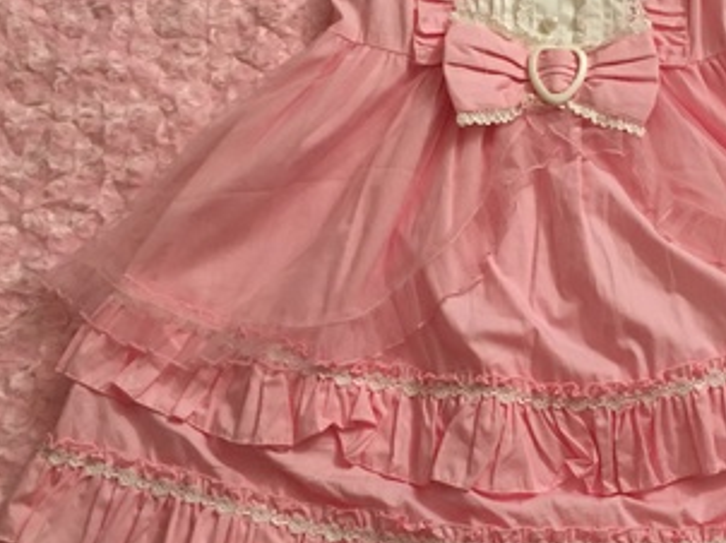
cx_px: 563
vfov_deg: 23.6
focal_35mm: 62
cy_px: 249
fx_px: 1299
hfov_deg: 30.6
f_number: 2.2
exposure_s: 1/4
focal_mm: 4.15
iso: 50
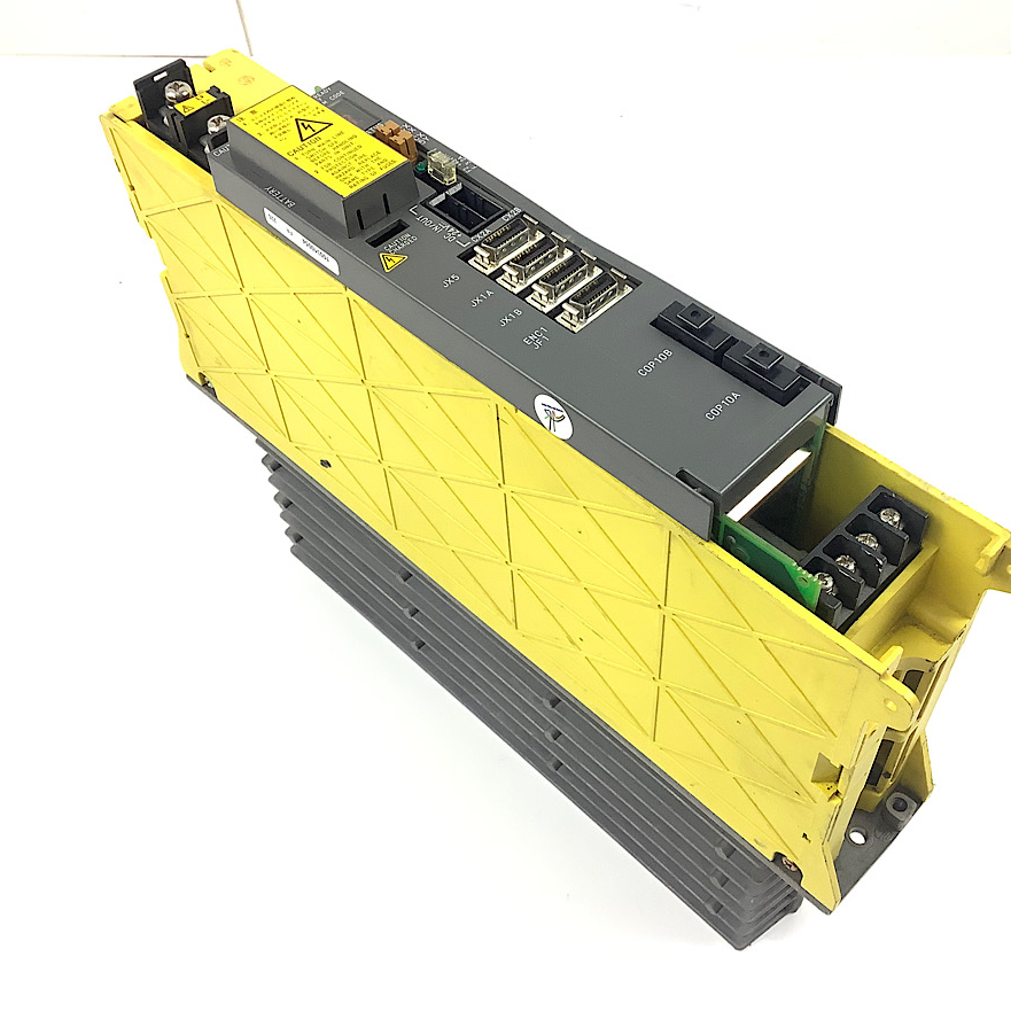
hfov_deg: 44.9
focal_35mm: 37
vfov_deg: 44.9
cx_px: 558
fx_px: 1223
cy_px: 510
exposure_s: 1/50
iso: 64
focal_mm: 3.3
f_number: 2.4
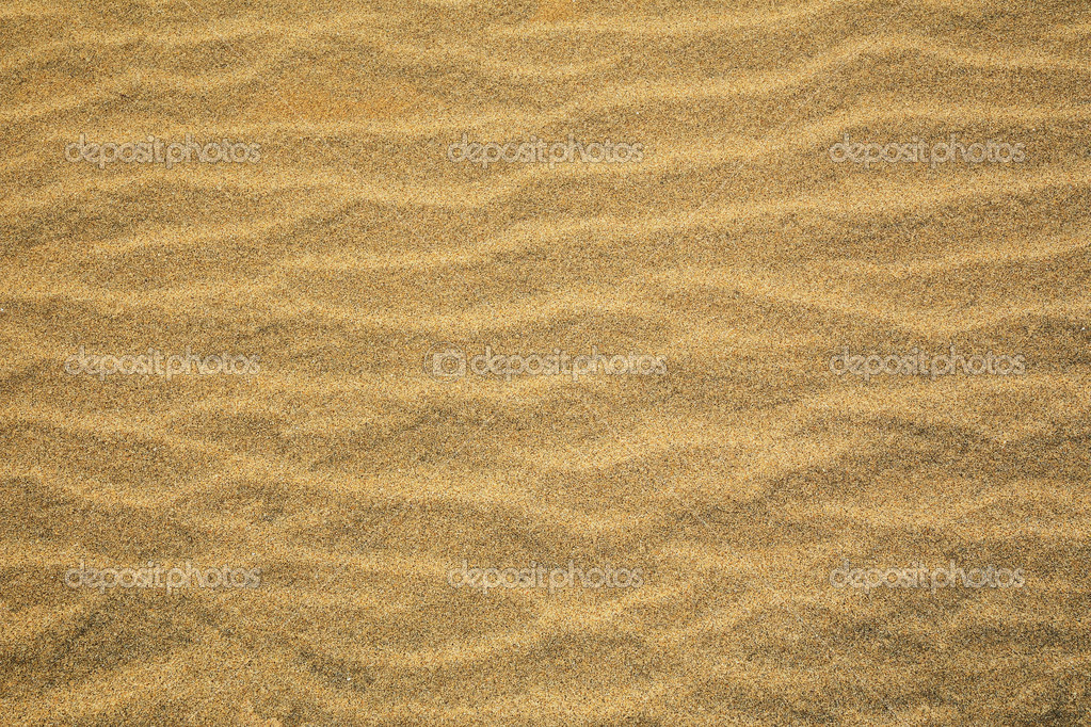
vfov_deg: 29.9
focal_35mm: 45
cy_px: 364
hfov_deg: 43.6
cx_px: 546
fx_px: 1364
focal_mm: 30
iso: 320
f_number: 14
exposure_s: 1/500
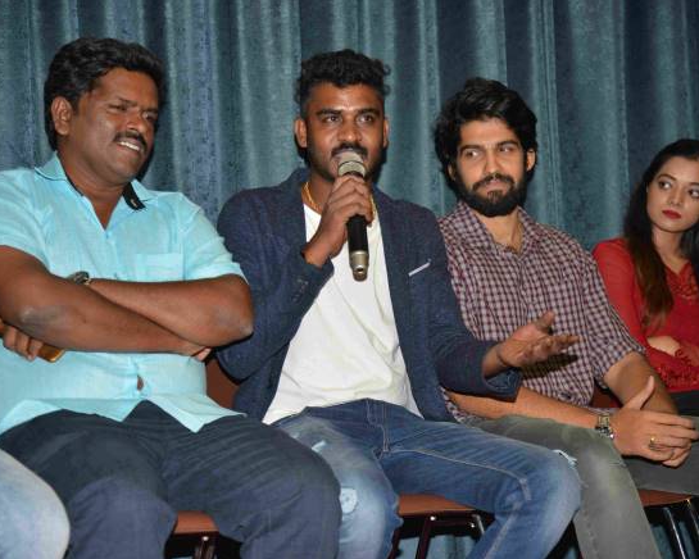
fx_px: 1552
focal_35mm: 75
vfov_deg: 20.4
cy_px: 280
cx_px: 376
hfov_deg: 25.4
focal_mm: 66
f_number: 4
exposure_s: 1/125
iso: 200
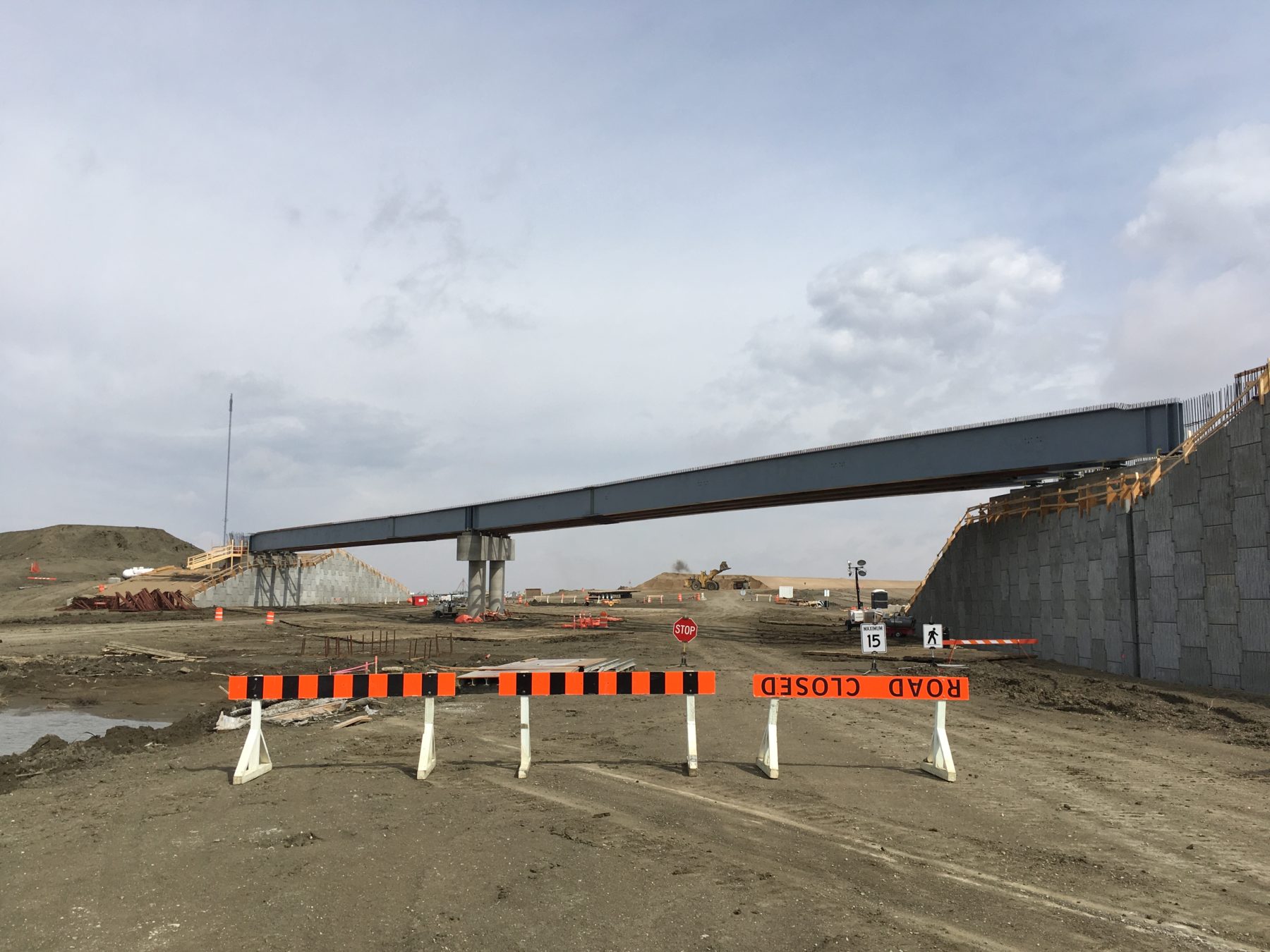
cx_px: 635
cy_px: 476
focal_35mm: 29
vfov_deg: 48.2
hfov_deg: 61.7
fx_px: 1064
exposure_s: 1/2747
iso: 25
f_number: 2.2
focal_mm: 4.15
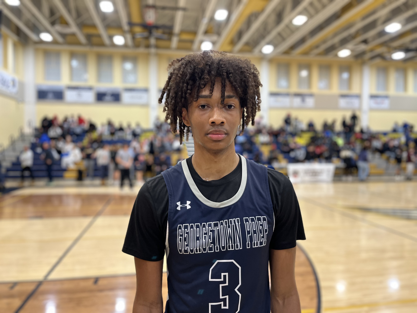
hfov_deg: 67.3
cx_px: 208
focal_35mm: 26
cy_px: 156
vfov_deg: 53.1
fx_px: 313
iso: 160
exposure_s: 1/60
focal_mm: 5.1
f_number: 1.6
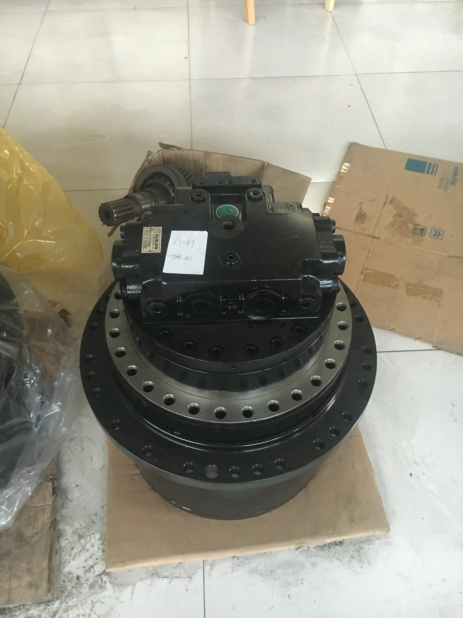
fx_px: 517
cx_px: 232
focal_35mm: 29
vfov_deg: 61.7
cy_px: 309
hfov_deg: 48.2
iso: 320
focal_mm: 4.15
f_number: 2.2
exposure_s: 1/17
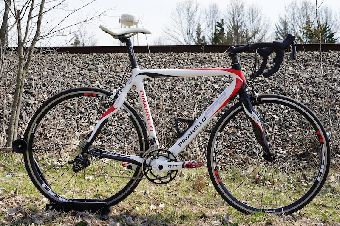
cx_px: 170
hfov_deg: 36.9
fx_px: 510
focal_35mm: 54
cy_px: 113
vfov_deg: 25.0
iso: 100
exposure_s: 1/125
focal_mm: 54
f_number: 8
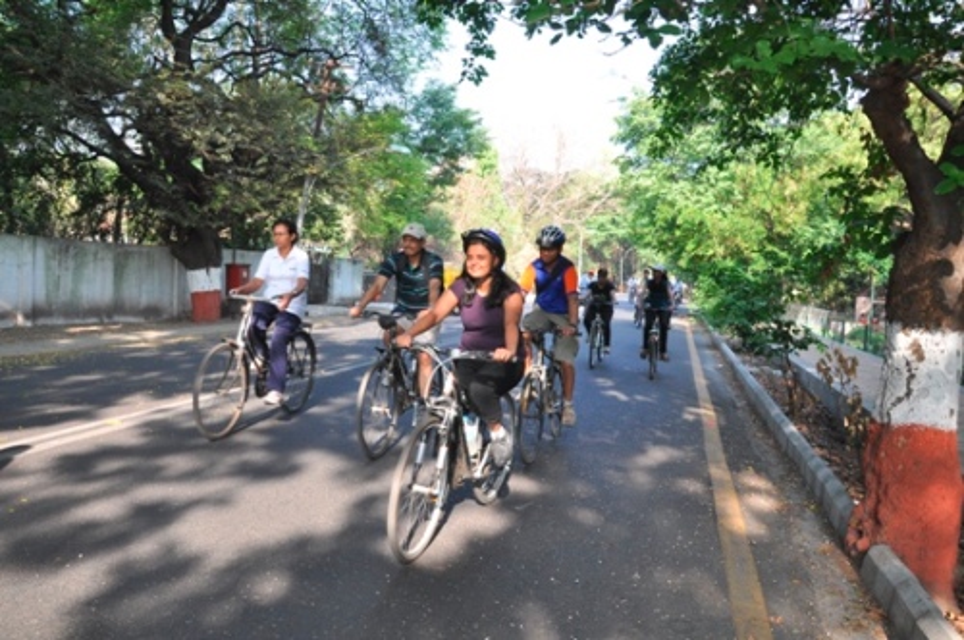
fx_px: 722
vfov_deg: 47.8
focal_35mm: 27
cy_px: 320
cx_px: 482
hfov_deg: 67.4
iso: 400
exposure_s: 1/200
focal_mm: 18
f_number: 7.1
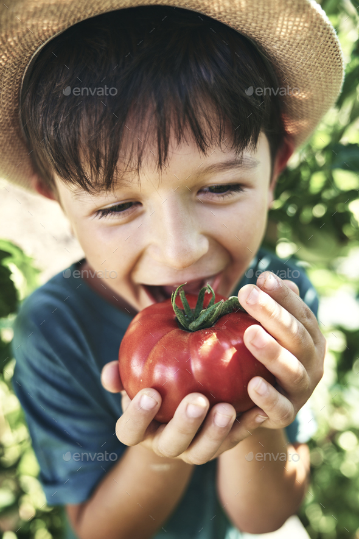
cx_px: 180
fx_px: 464
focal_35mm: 31
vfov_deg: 60.3
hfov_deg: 42.3
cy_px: 270
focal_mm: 31
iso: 100
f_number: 2.8
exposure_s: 1/320
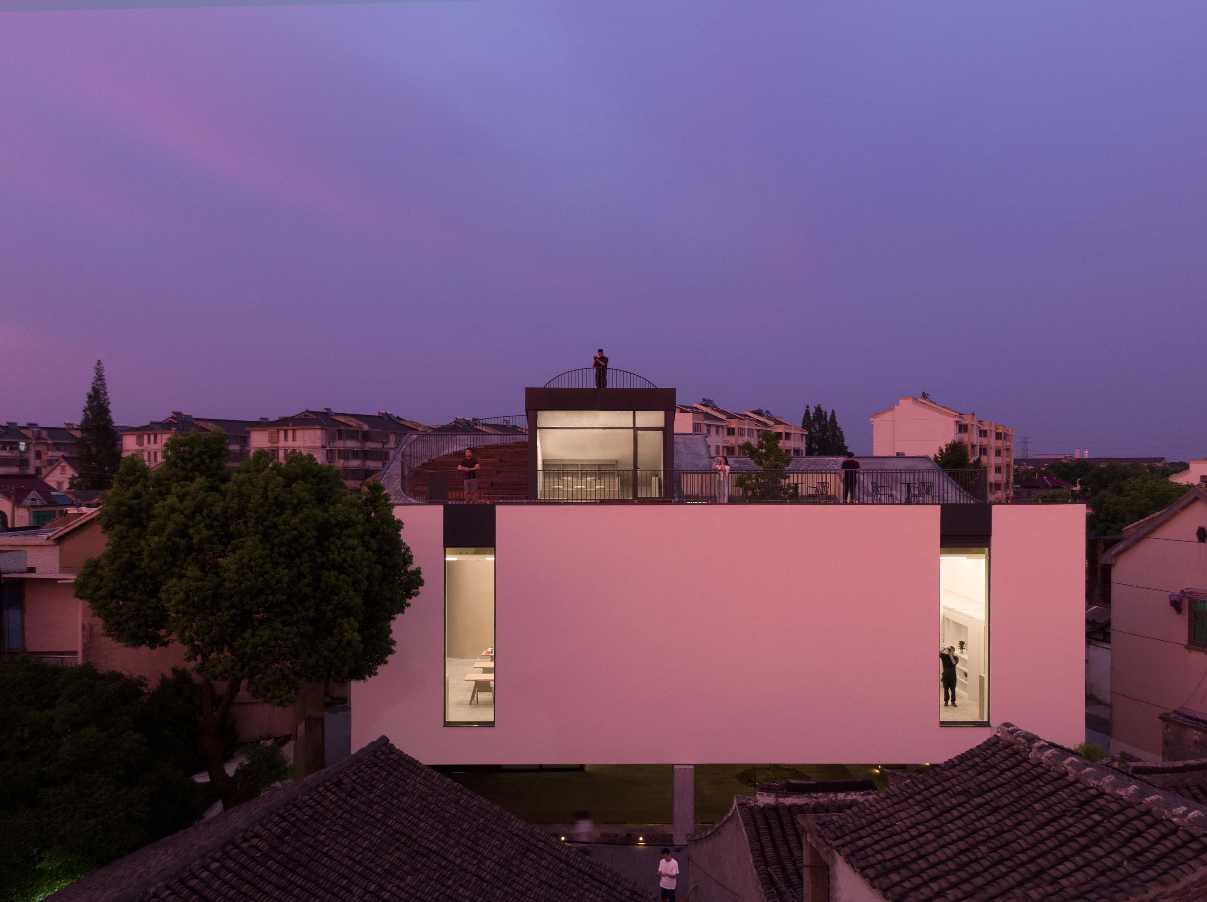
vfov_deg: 48.1
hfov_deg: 61.7
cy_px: 451
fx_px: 1010
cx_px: 604
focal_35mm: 29
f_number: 3
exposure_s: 1/10
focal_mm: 5.11
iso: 200
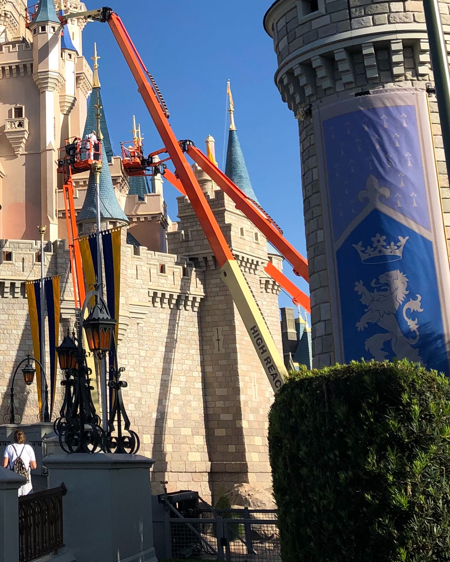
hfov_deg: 23.8
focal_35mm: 61
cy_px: 106
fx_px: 1015
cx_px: -6
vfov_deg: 30.2
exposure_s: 1/2000
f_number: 1.8
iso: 20
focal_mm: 3.99
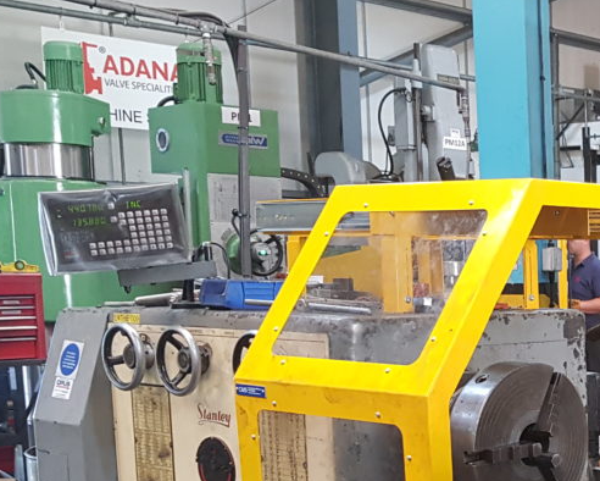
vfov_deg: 22.3
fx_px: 1172
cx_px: 765
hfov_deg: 25.1
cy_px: 475
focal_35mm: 66
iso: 200
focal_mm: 4.2
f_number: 1.7
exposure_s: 1/50
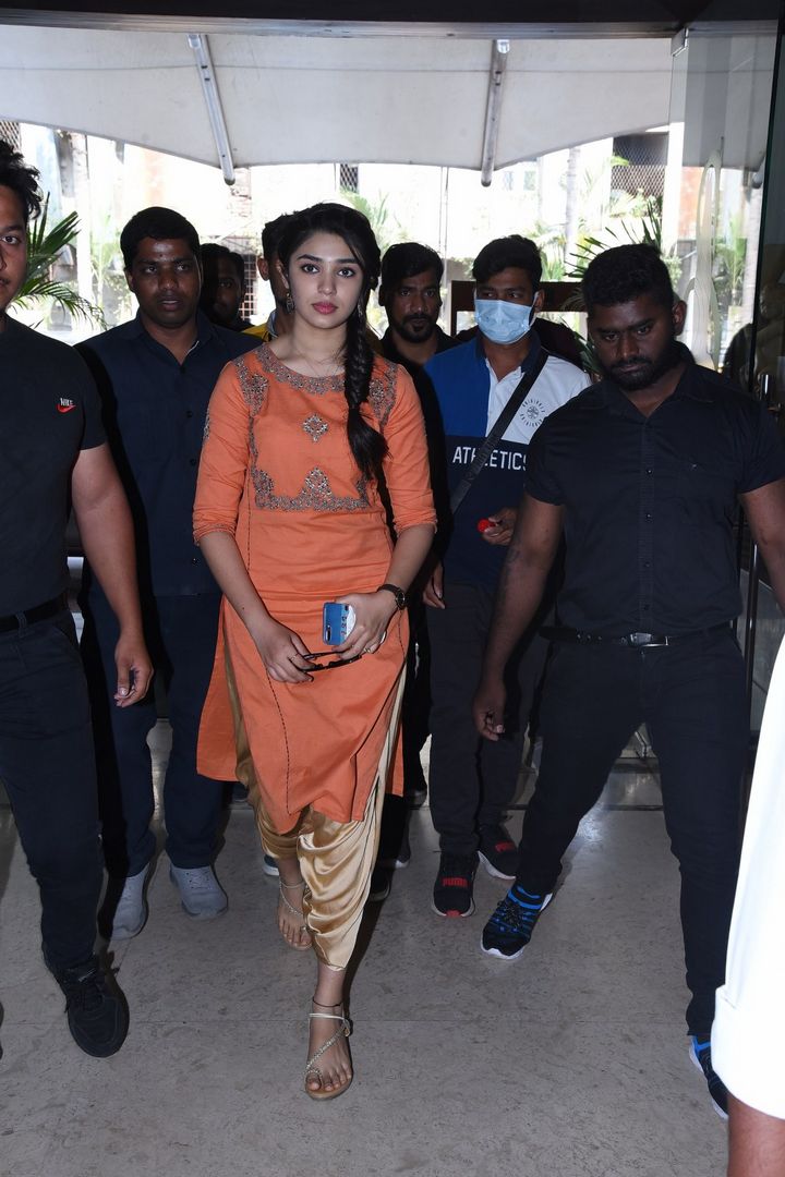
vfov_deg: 44.5
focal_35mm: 44
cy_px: 588
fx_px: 1439
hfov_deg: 30.5
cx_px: 392
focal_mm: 44
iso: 1000
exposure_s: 1/125
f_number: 9
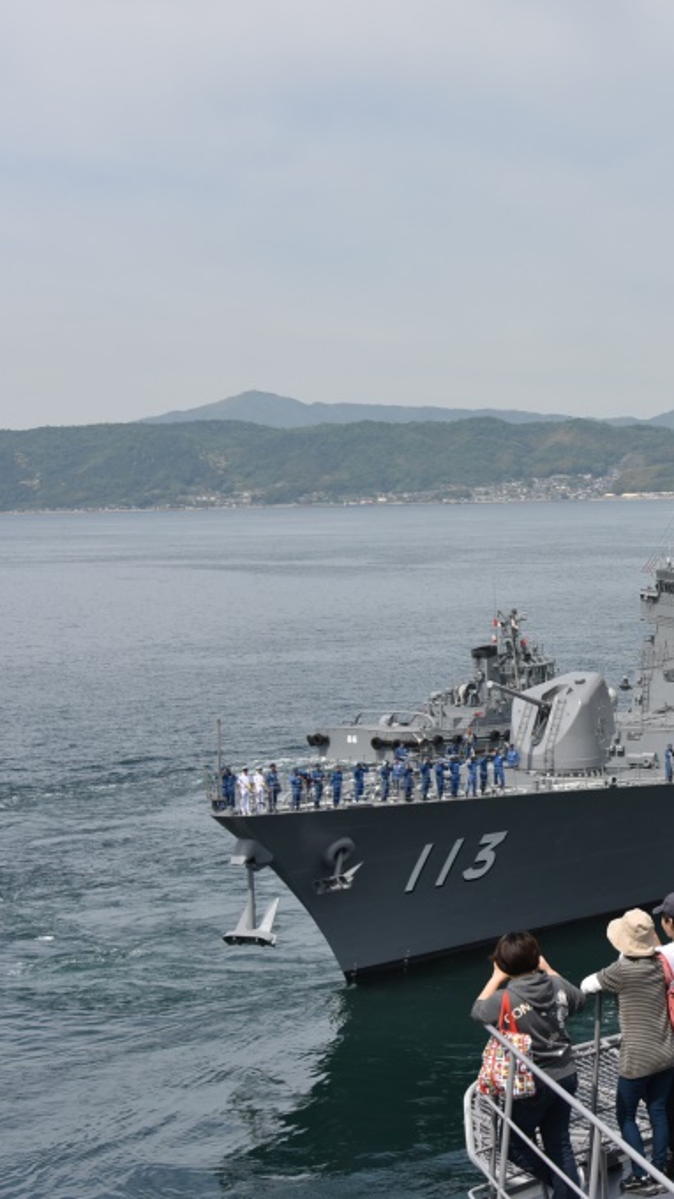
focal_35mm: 71
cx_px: 764
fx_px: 2258
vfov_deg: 29.8
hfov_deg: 16.4
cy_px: 599
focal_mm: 45
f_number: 7.1
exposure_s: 1/2000
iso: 400
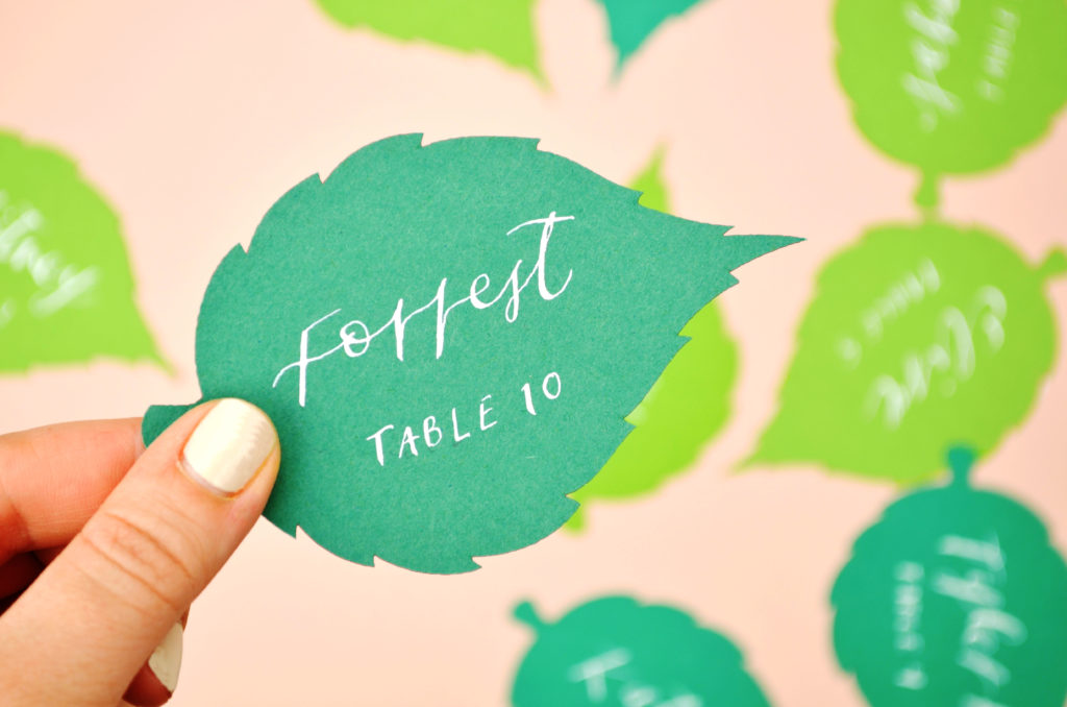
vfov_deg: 16.5
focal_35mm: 82
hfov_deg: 24.7
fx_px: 2440
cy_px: 354
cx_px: 534
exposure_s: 1/25
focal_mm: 55
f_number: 5.6
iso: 100
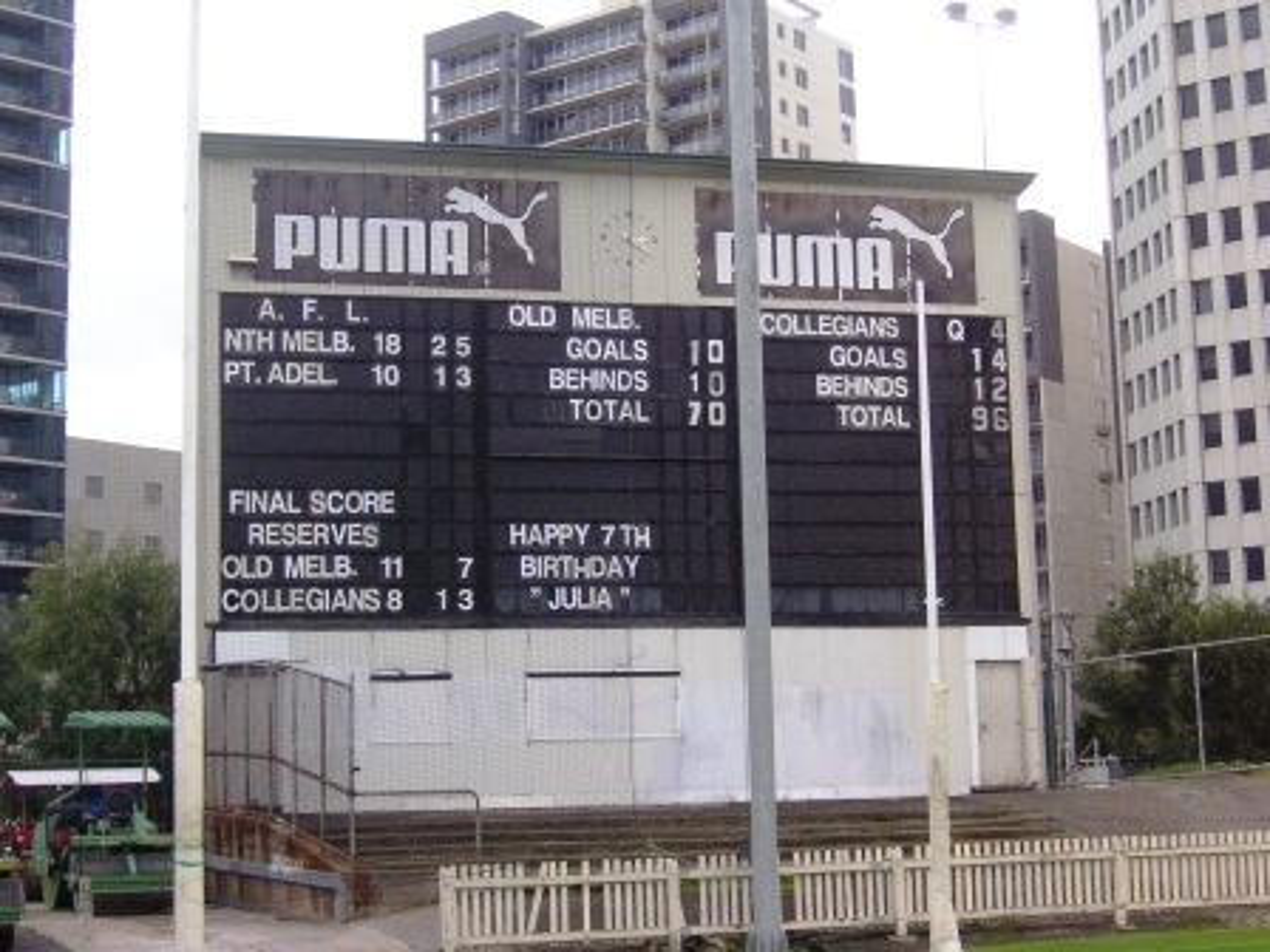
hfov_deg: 33.2
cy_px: 476
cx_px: 635
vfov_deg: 25.2
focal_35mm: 58
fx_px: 2128
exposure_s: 1/125
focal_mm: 9.6
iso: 160
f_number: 3.7
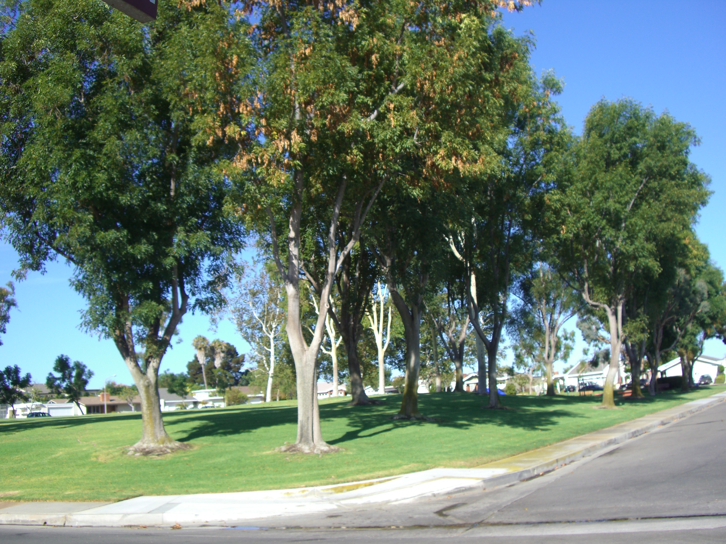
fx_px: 797
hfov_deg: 49.0
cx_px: 363
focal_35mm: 38
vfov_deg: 37.7
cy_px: 272
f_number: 5.6
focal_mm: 7.9
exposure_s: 1/160
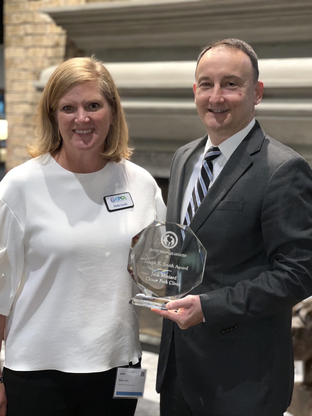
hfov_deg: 19.1
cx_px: 156
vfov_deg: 25.3
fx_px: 925
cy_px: 208
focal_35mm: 77
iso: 200
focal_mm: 9
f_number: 2.8
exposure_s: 1/30
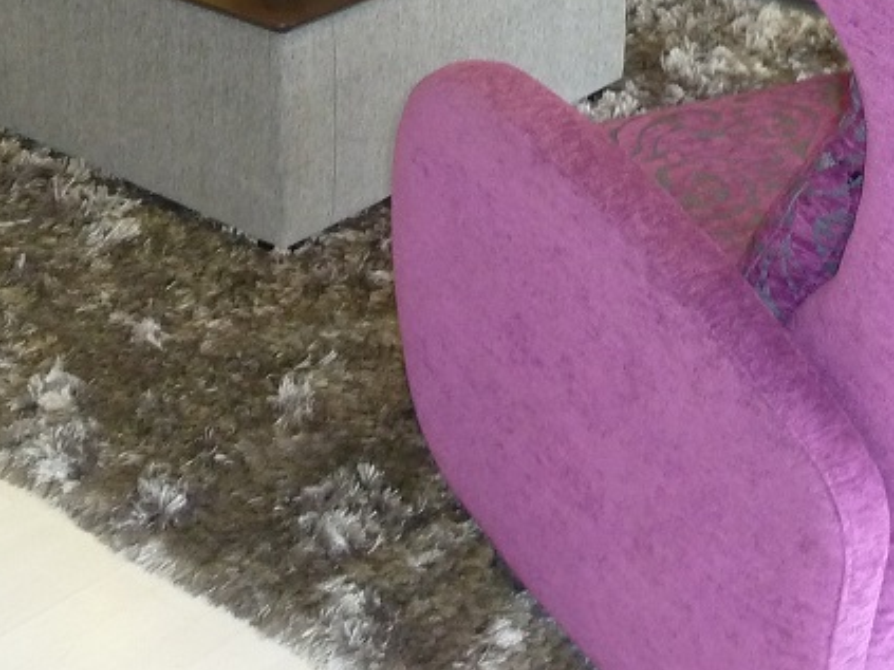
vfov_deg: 17.2
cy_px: -313
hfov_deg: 25.0
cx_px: 361
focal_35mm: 78
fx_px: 2014
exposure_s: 1/30
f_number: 3.3
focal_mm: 4.1
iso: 200
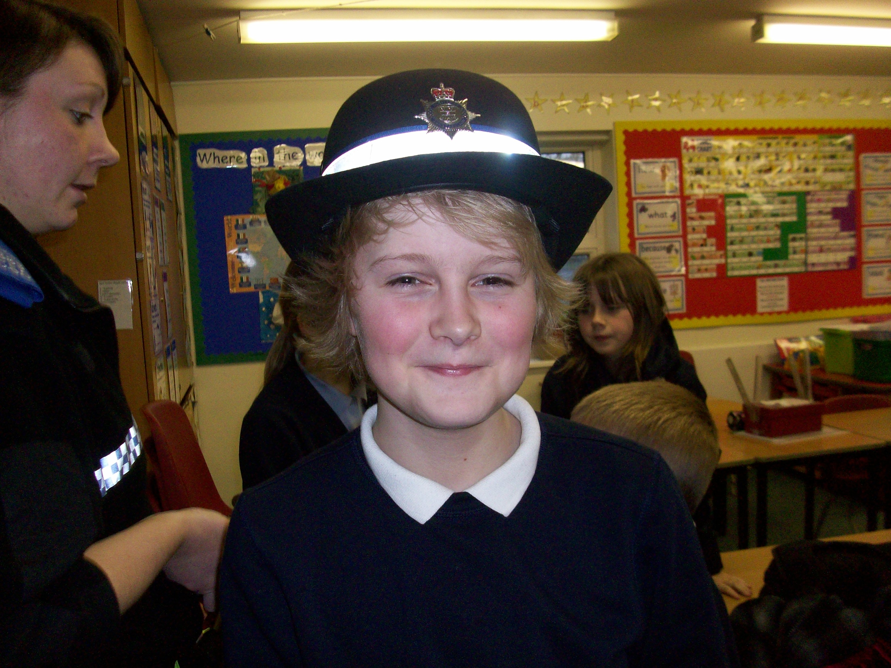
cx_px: 446
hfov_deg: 54.0
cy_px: 334
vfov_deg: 41.8
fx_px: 875
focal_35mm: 34
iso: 160
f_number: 2.8
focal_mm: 5.7
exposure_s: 1/60
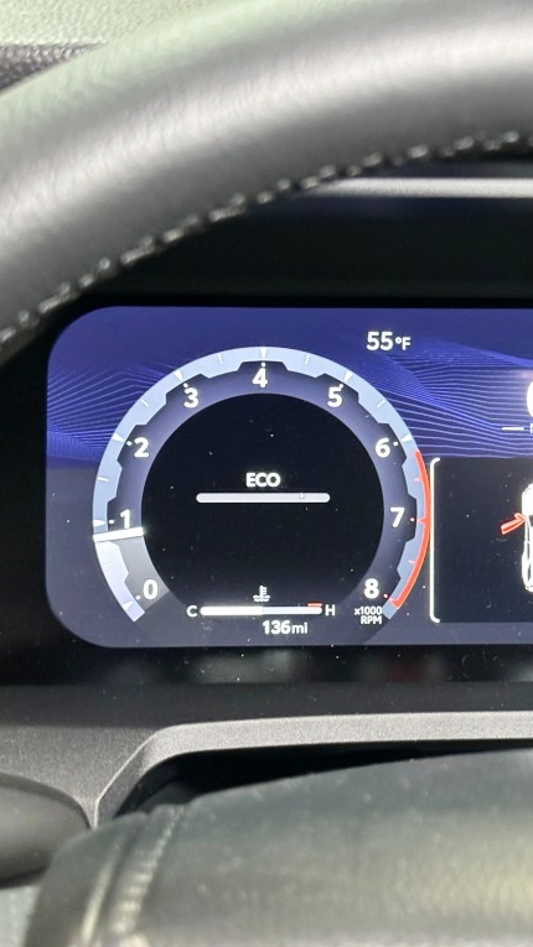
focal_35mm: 70
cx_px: 540
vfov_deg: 30.2
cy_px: 473
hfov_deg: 16.8
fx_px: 1760
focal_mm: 6.86
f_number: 1.78
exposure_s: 1/30
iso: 500
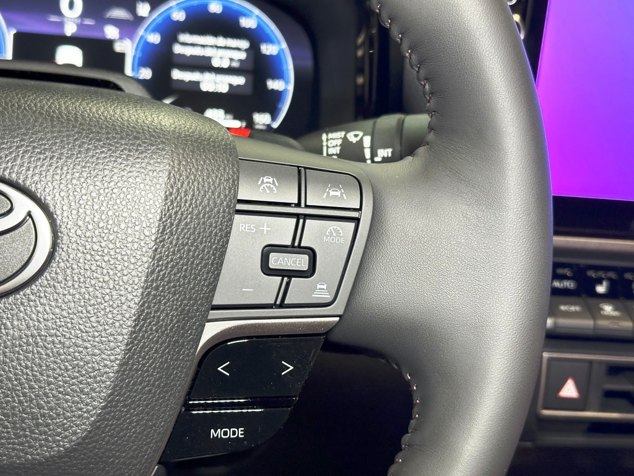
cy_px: 238
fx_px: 879
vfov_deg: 30.3
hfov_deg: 39.7
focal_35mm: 48
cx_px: 317
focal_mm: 6.86
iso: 320
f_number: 1.78
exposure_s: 1/40
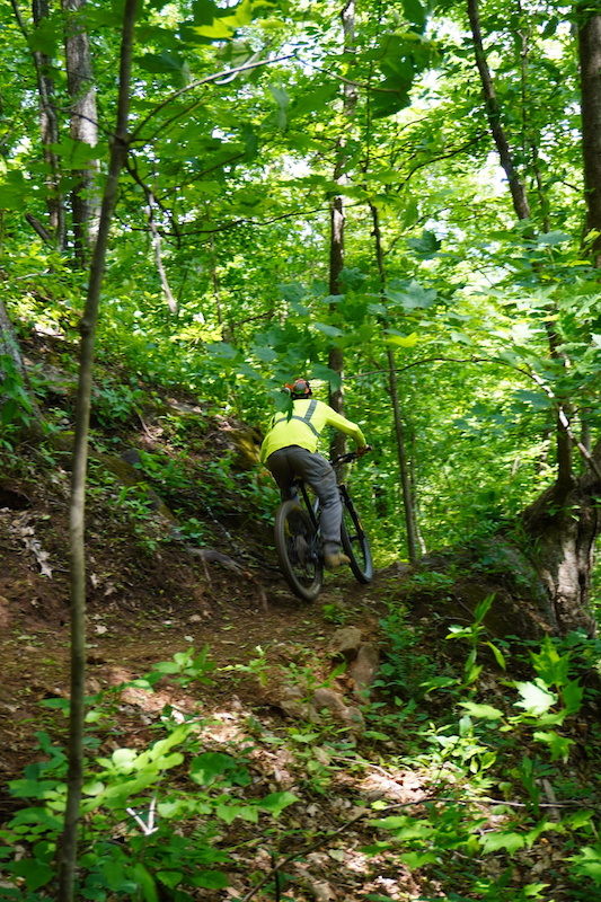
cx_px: 300
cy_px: 451
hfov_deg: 28.9
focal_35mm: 46
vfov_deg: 42.3
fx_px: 1165
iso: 160
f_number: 5
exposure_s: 1/60
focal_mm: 31
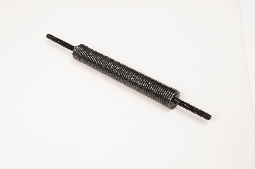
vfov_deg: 28.0
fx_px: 340
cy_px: 84
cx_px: 128
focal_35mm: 48
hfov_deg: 41.2
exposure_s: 1/50
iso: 200
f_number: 13
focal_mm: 32
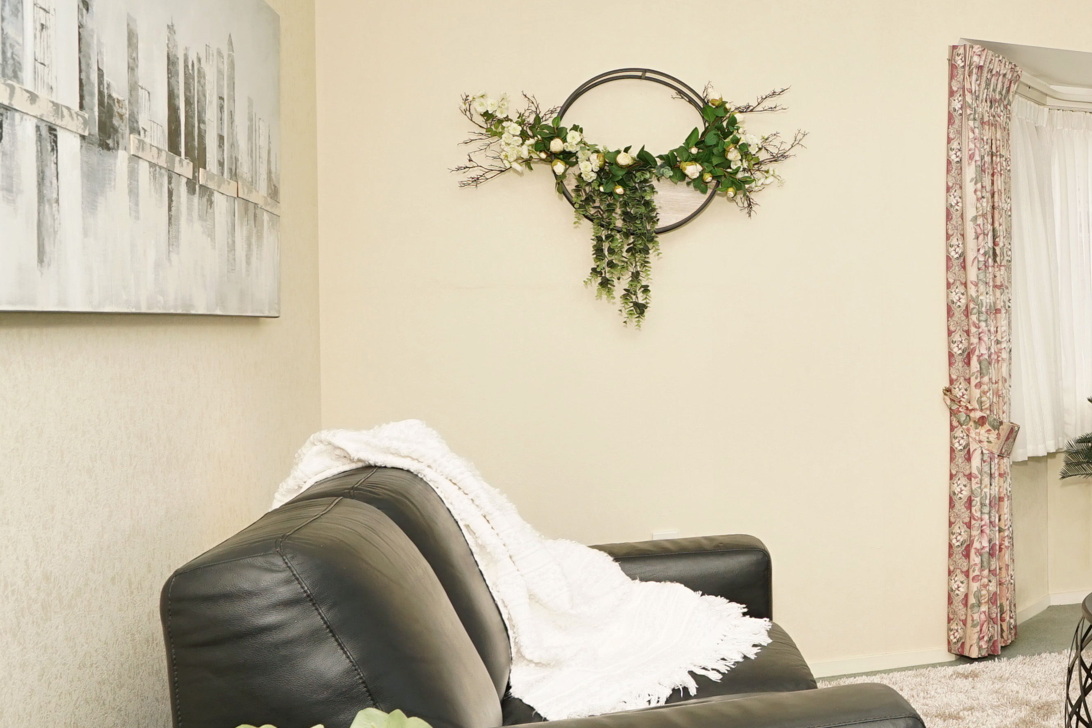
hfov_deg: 44.0
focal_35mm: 36
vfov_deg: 36.4
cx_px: 1131
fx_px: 1092
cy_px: 496
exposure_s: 1/50
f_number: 7.1
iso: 400
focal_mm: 16
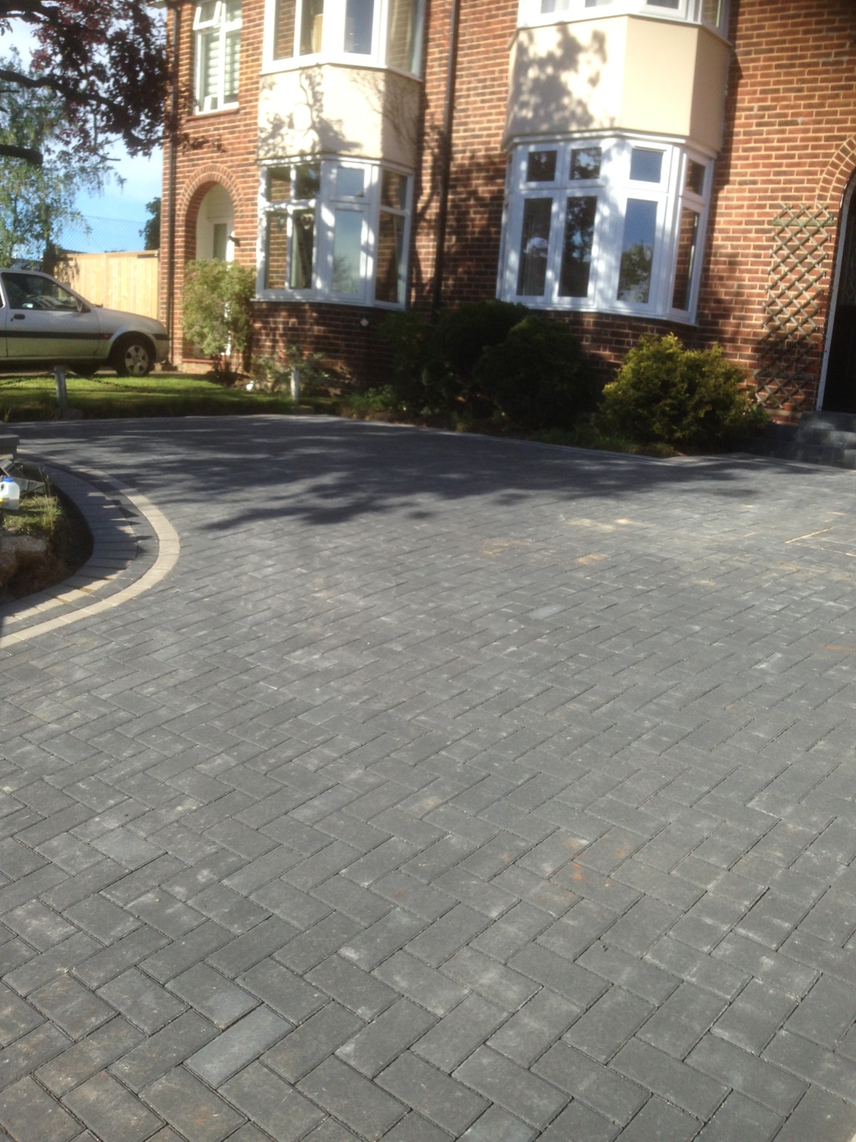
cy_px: 571
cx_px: 428
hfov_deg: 42.9
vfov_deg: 55.4
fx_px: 1088
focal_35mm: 33
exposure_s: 1/797
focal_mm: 4.12
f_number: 2.4
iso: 50
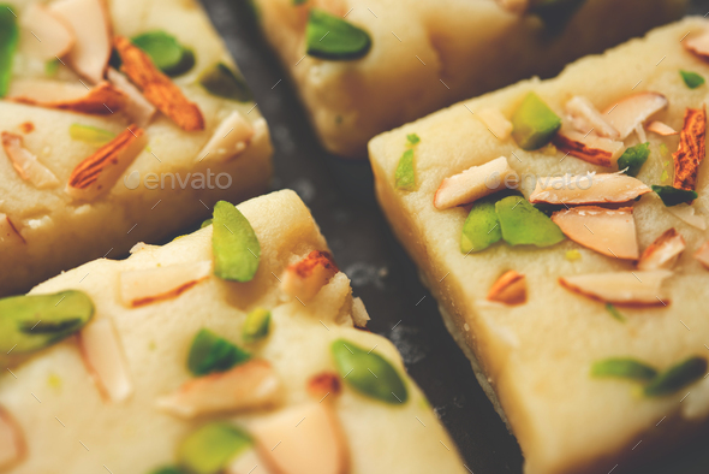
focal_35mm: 60
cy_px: 237
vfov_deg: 22.6
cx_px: 354
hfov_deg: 33.4
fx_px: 1182
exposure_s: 1/125
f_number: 5.6
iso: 125
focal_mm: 60
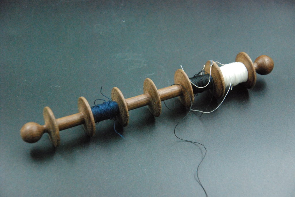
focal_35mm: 105
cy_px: 98
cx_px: 148
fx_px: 861
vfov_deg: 13.1
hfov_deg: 19.4
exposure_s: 1/250
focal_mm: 70
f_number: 5.6
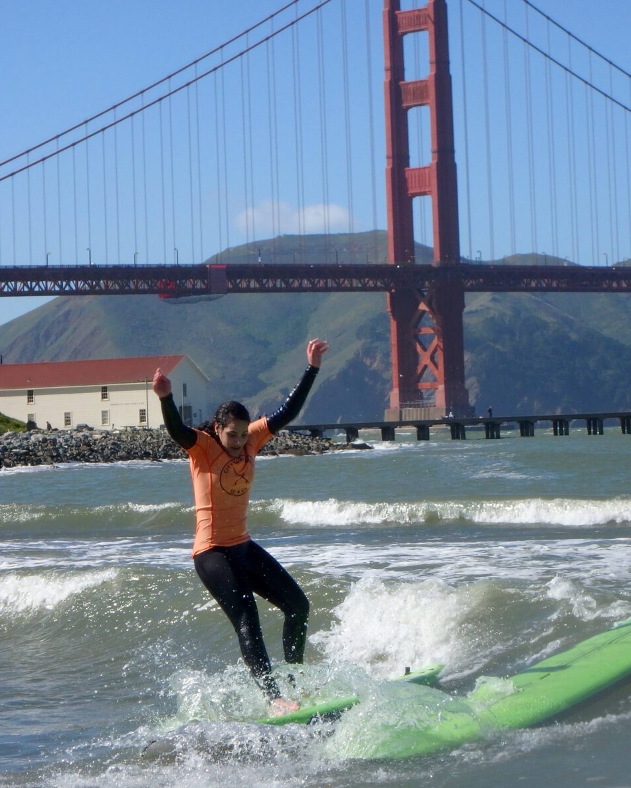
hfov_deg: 15.4
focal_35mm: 100
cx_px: 365
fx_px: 2334
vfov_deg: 19.2
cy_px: 396
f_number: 5.1
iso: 125
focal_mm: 13.6
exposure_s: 1/800
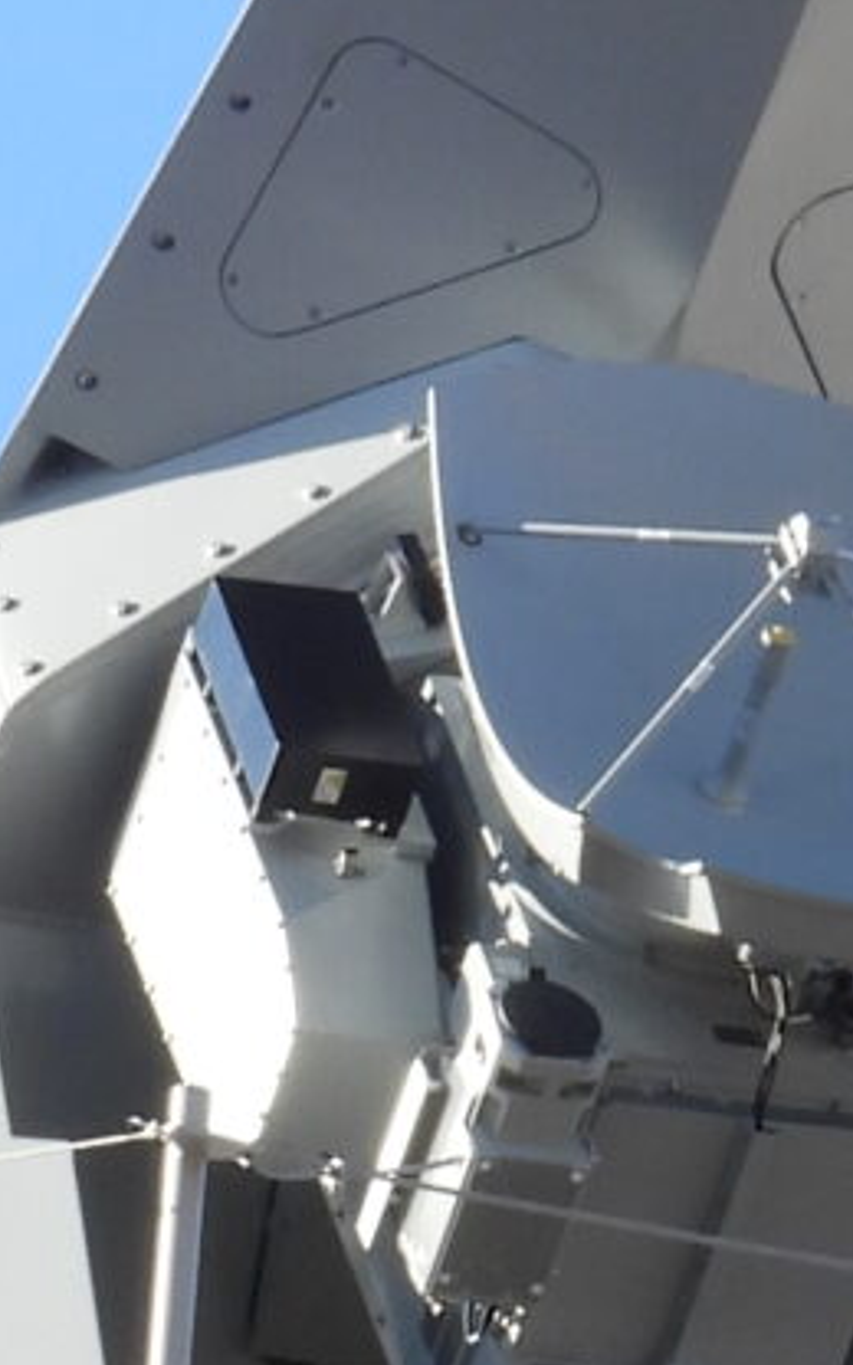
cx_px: 407
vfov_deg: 1.3
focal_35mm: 1565
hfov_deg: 0.8
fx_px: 58211
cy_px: 194
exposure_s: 1/125
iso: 110
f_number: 8
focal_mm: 53.9
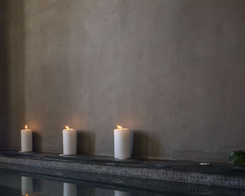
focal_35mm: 41
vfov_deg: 35.9
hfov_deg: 39.8
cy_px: 140
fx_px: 297
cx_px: 4
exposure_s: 1/5
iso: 100
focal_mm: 19
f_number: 10
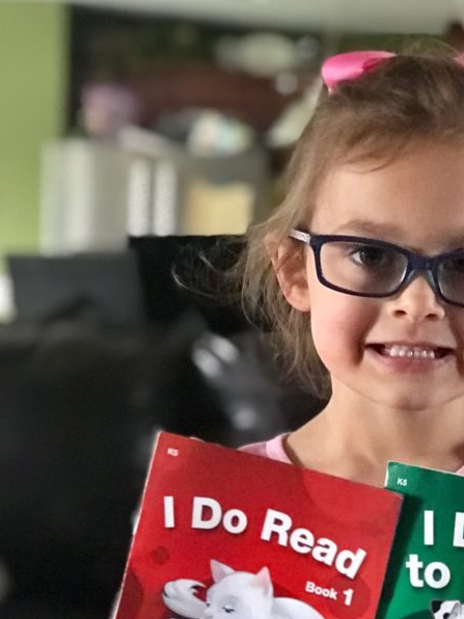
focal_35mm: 98
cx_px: 394
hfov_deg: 15.0
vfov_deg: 19.8
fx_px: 1751
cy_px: 506
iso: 1000
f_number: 2.8
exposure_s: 1/60
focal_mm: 6.6
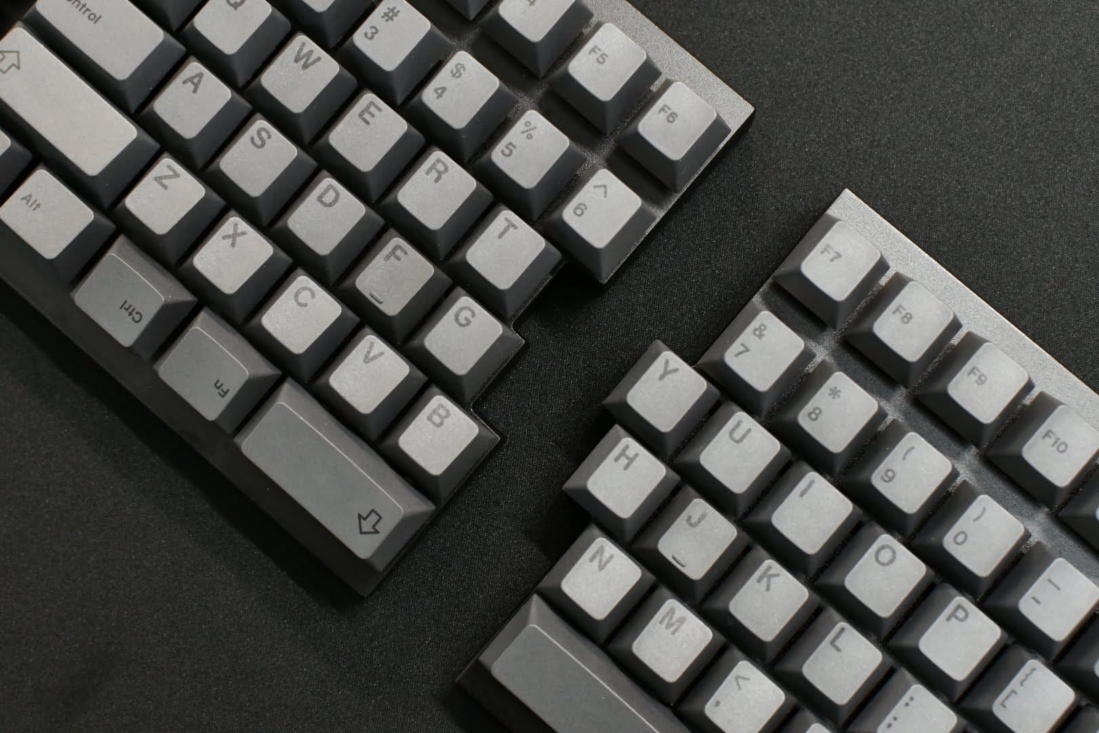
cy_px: 366
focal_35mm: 52
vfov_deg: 26.0
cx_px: 550
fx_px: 1587
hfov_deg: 38.2
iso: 4500
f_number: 5
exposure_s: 1/160
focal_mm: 35
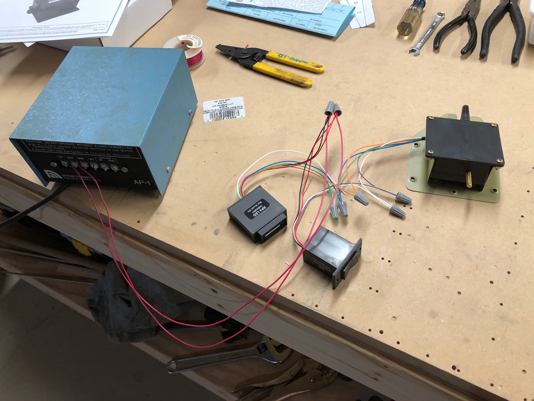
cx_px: 270
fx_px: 447
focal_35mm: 29
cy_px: 194
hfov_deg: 61.7
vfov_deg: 48.2
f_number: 1.8
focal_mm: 3.99
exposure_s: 1/20
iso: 40
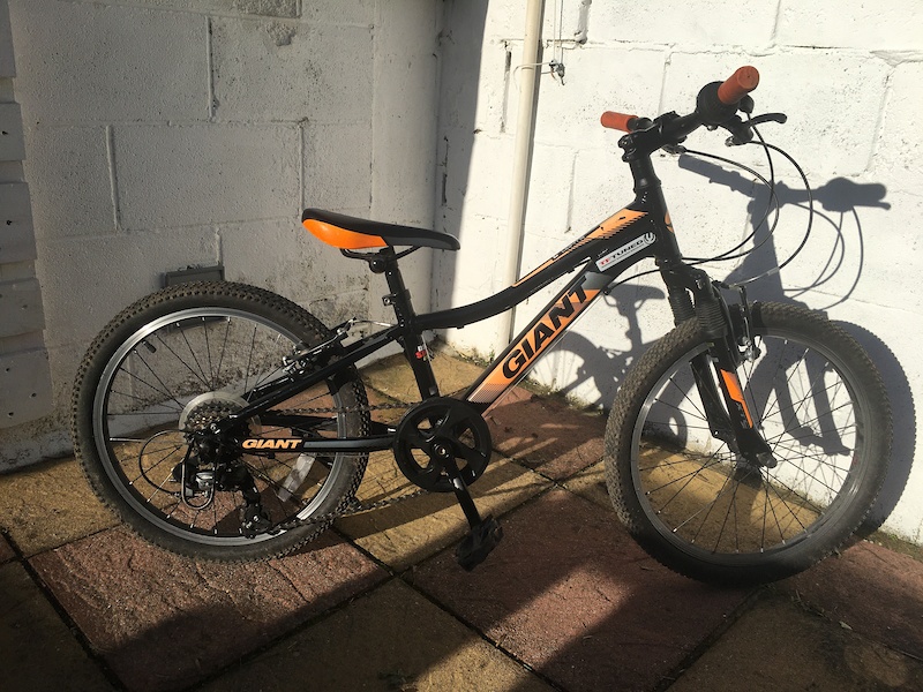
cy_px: 346
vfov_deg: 48.2
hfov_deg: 61.7
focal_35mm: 29
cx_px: 462
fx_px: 773
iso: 25
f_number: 2.2
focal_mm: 4.15
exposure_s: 1/3497
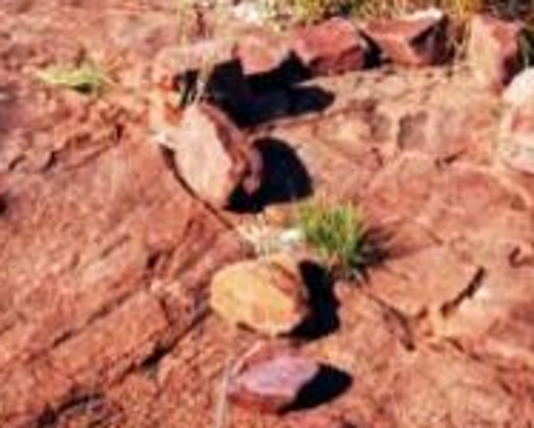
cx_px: 397
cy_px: -191
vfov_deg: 13.5
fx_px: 1709
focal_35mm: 108
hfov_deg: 17.7
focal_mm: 3.95
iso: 50
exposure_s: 1/3745
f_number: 1.8
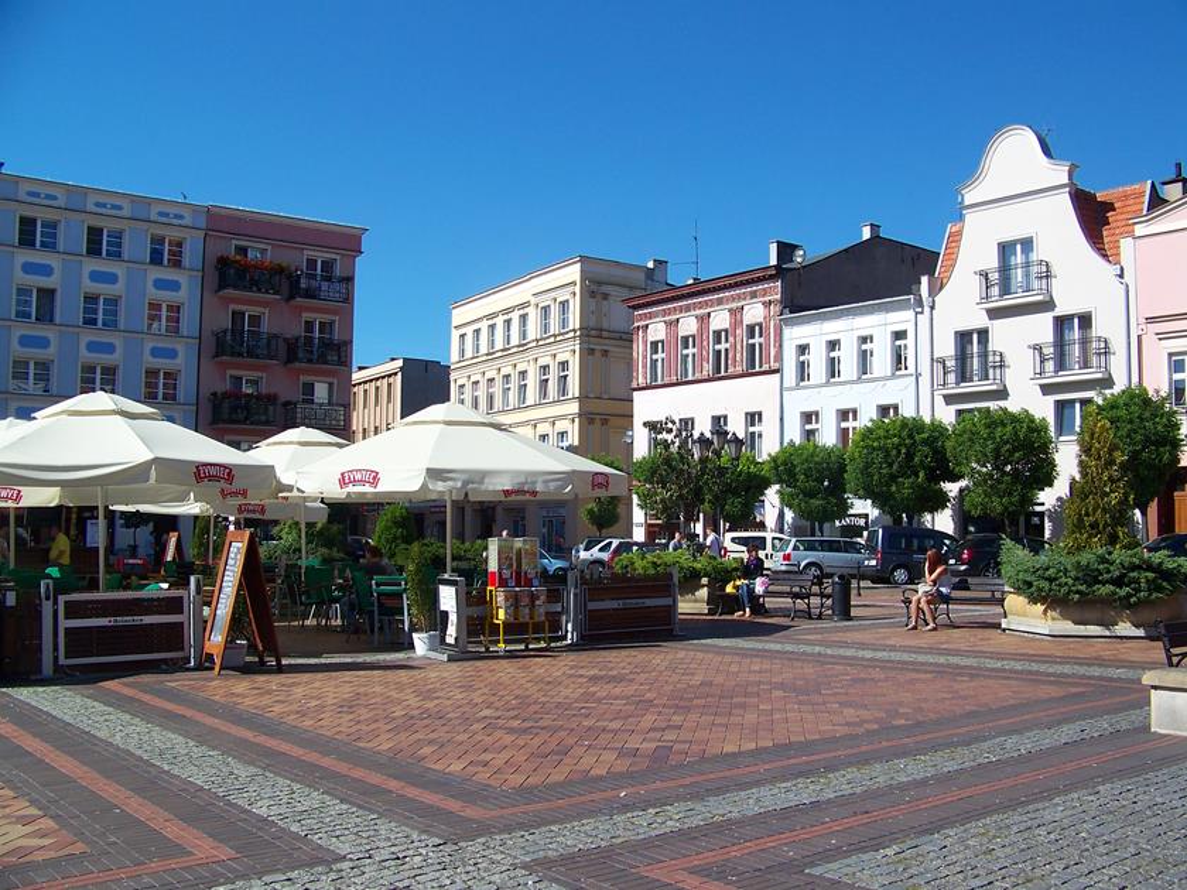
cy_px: 445
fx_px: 1234
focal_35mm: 36
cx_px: 594
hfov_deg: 51.4
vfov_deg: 39.7
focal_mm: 5.85
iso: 64
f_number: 4
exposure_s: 1/500
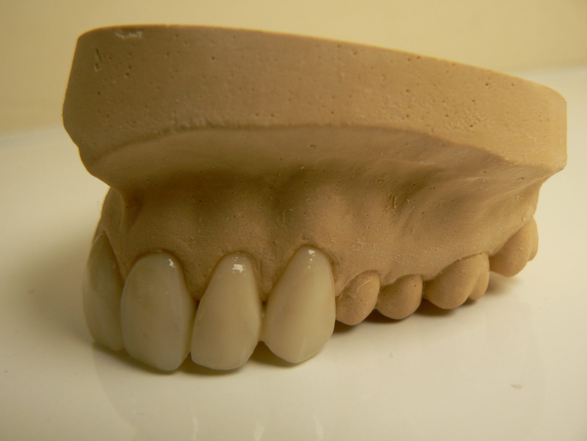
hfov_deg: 51.4
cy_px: 220
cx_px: 294
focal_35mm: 36
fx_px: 610
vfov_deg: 39.7
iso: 80
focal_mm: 6
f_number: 4
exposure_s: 1/80
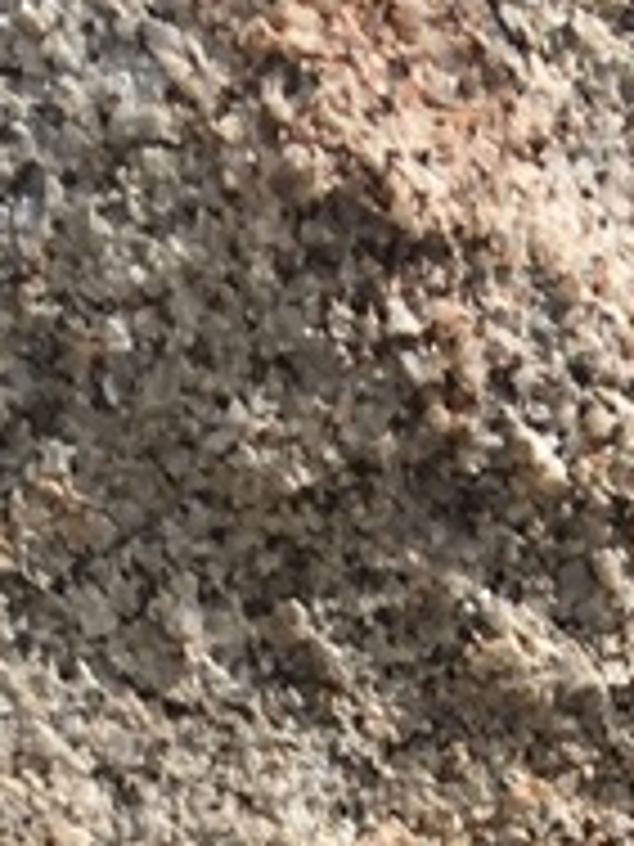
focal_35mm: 231
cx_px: 223
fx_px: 5641
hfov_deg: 6.4
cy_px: 2678
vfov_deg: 7.4
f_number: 2.2
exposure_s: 1/1709
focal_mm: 4.15
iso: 25
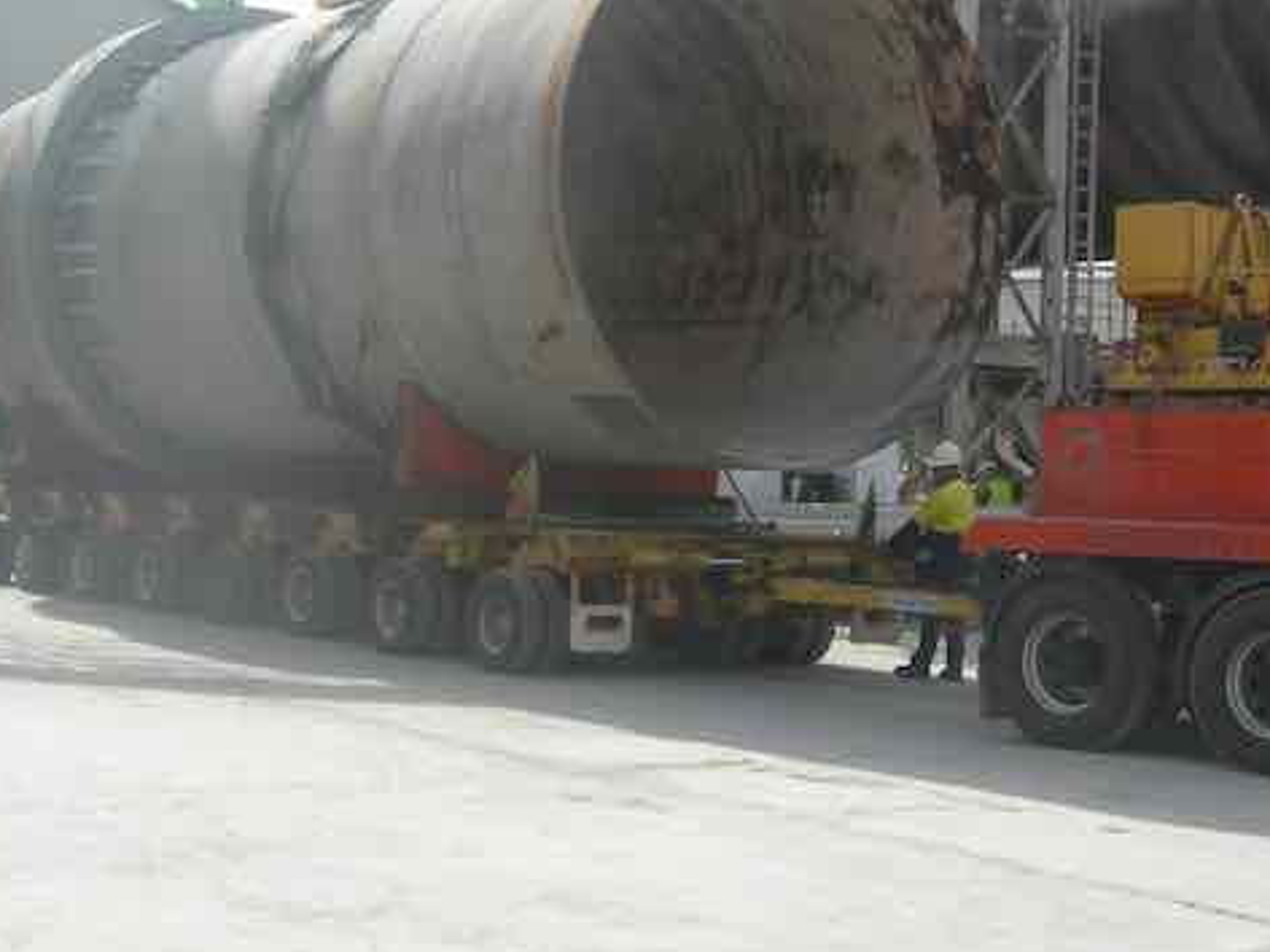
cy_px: 331
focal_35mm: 61
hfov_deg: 31.6
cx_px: 786
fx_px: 2238
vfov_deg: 23.9
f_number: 6
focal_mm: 7.5
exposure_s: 1/136
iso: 64
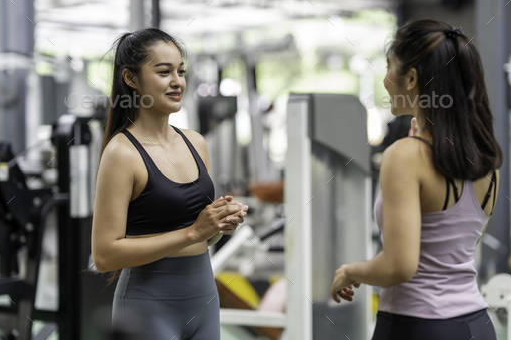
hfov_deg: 20.8
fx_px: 1391
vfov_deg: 14.0
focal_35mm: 98
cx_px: 256
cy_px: 147
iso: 200
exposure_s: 1/200
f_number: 1.8
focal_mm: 85
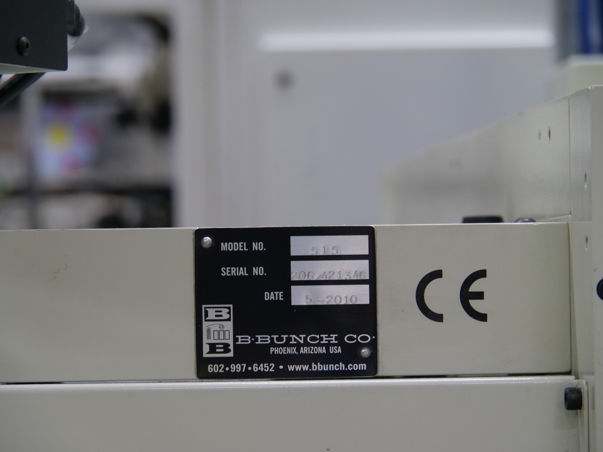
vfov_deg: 8.2
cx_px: 302
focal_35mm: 180
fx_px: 3136
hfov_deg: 11.0
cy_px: 226
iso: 800
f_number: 5.6
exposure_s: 1/20
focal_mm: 90
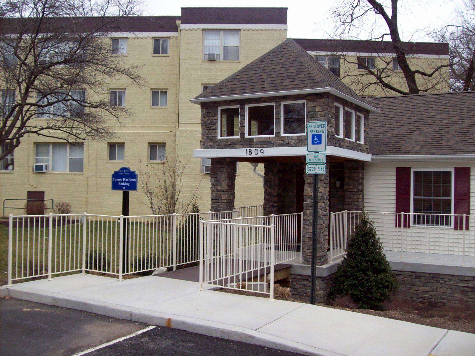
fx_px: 494
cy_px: 178
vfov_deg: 39.6
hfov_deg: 51.4
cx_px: 238
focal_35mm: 36
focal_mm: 6
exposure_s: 1/401
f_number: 2.7
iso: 80
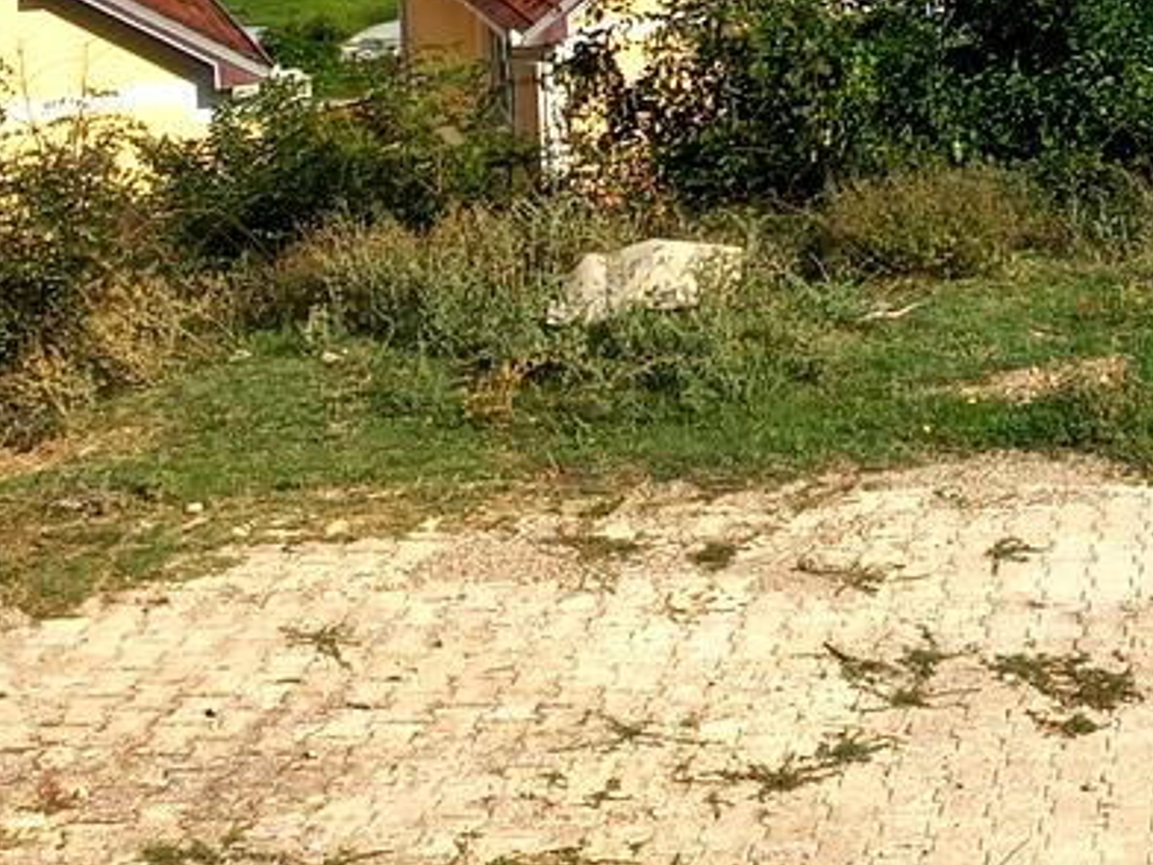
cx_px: 1500
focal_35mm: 102
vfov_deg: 13.7
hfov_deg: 18.0
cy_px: -421
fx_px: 3397
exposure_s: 1/567
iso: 25
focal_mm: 4.6
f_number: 1.8
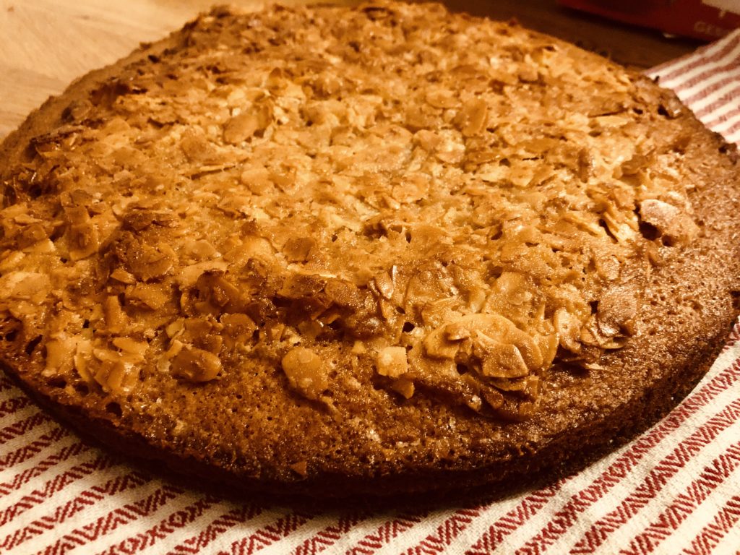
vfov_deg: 49.7
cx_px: 370
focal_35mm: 28
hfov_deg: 63.4
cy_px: 278
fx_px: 599
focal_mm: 3.99
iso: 100
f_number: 1.8
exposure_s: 1/4
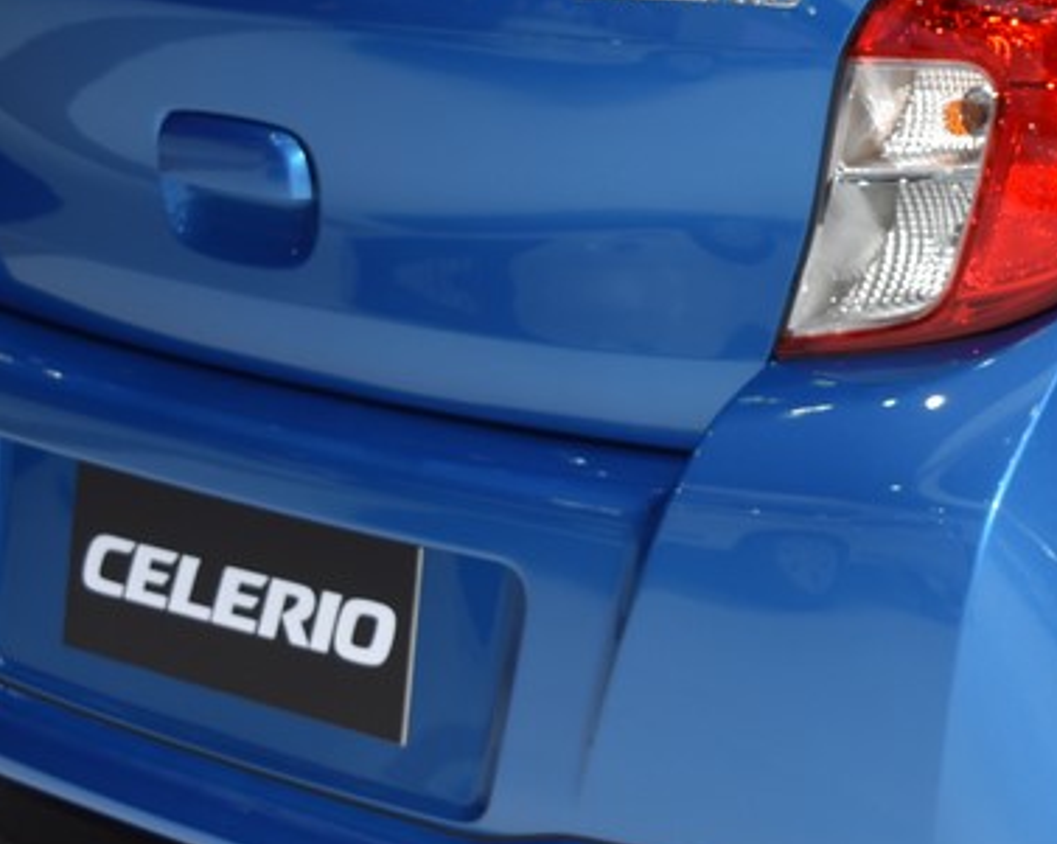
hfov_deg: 15.7
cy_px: 220
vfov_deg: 12.8
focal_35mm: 120
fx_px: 3738
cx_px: 1119
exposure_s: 1/125
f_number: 5.6
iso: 110
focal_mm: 25
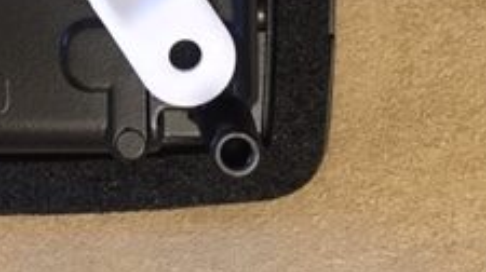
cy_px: -166
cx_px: 69
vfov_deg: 12.6
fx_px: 1159
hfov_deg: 23.2
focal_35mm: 90
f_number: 2.2
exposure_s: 1/30
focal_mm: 4.15
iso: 160
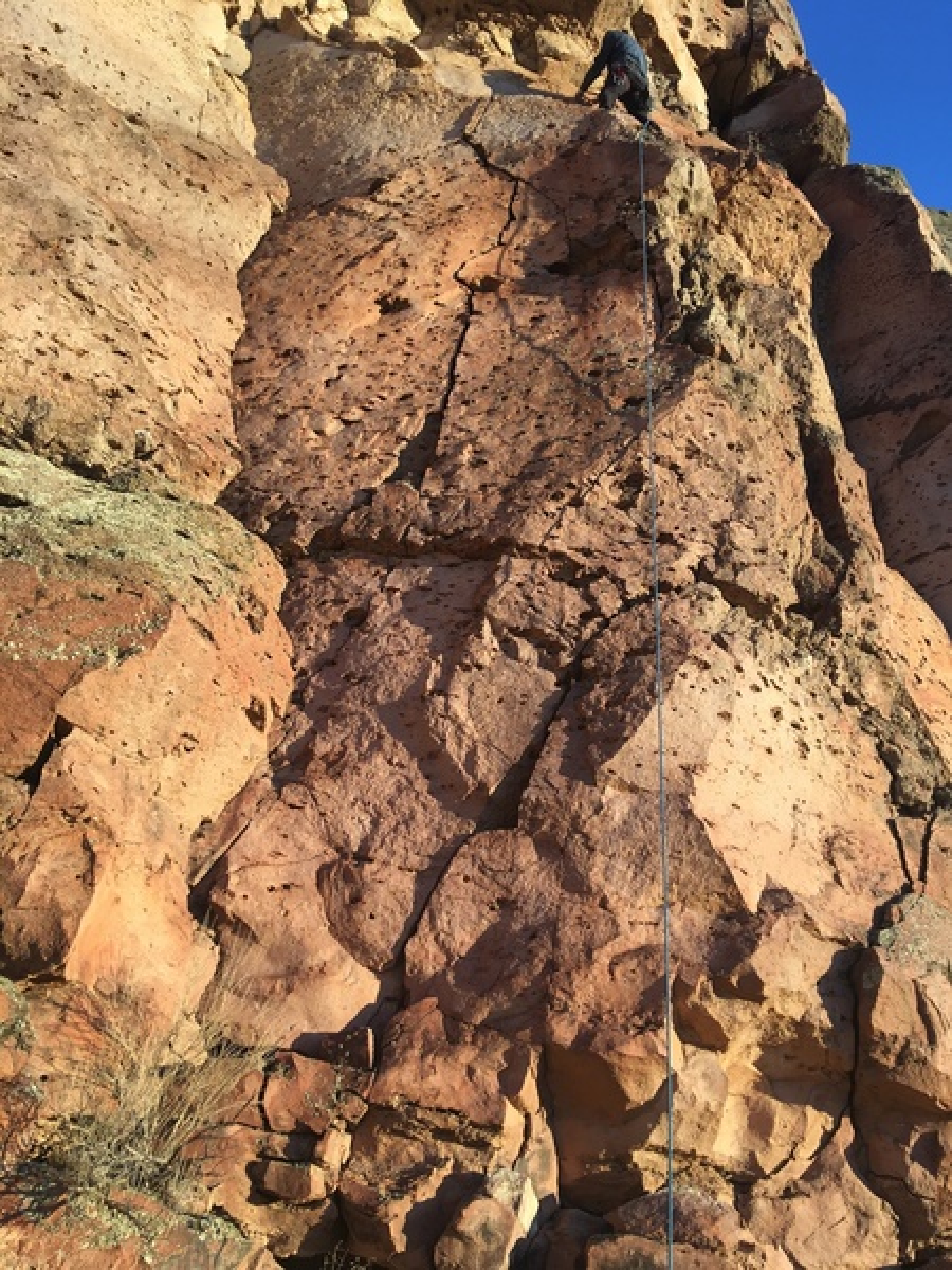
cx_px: 476
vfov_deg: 61.7
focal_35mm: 29
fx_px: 1063
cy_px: 635
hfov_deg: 48.2
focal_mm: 4.15
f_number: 2.2
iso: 25
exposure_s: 1/323
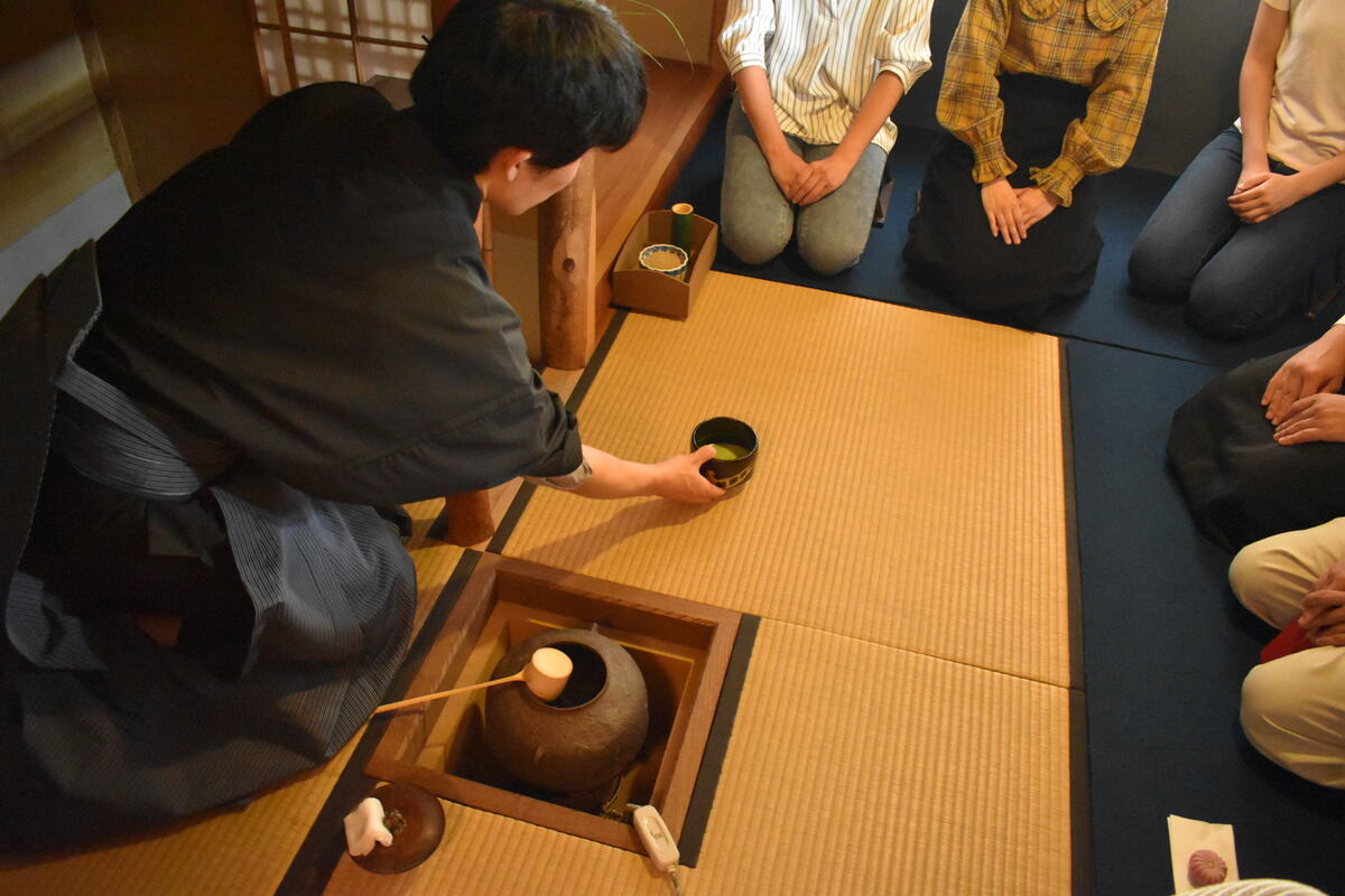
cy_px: 448
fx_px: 1009
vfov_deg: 47.9
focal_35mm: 27
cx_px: 672
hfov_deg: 67.4
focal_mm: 18
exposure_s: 1/60
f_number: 3.5
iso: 7200
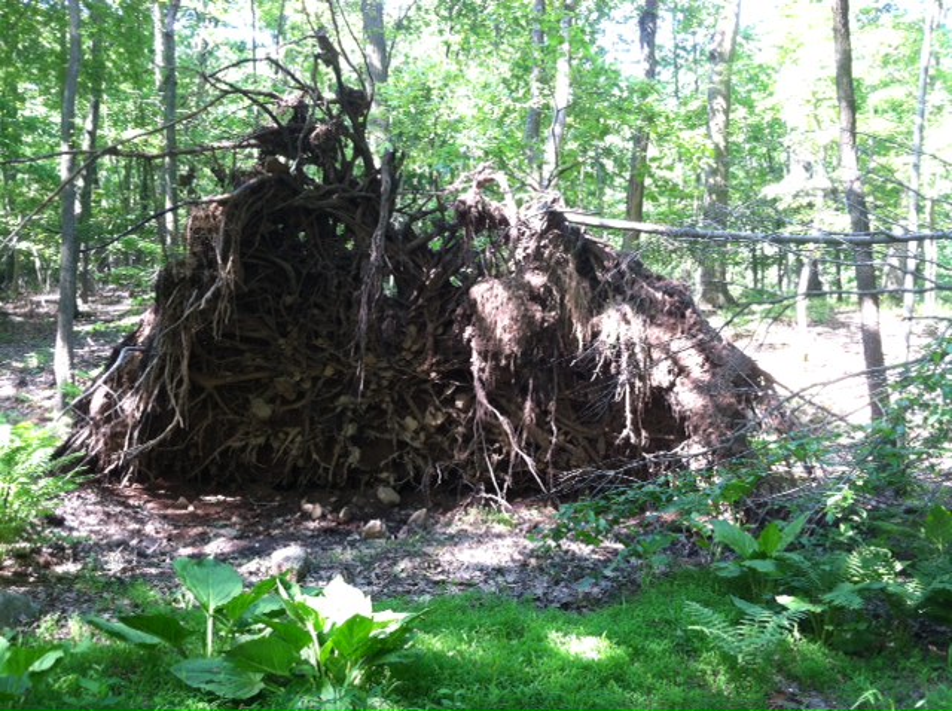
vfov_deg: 40.6
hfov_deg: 52.7
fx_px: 961
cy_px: 356
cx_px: 476
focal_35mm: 35
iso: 100
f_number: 2.8
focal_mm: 3.85
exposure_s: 1/30
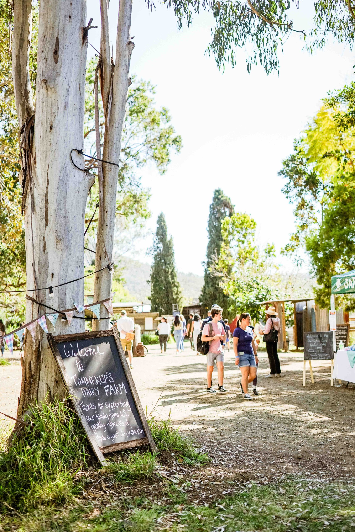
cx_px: 178
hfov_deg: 27.0
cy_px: 266
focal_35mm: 50
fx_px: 739
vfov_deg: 39.6
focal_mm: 50
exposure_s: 1/5000
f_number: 2.5
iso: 500
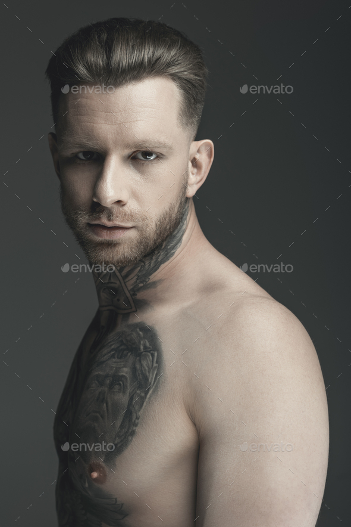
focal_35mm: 92
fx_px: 1344
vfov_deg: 22.1
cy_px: 264
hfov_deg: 14.9
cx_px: 176
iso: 100
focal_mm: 92
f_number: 6.3
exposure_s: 1/200
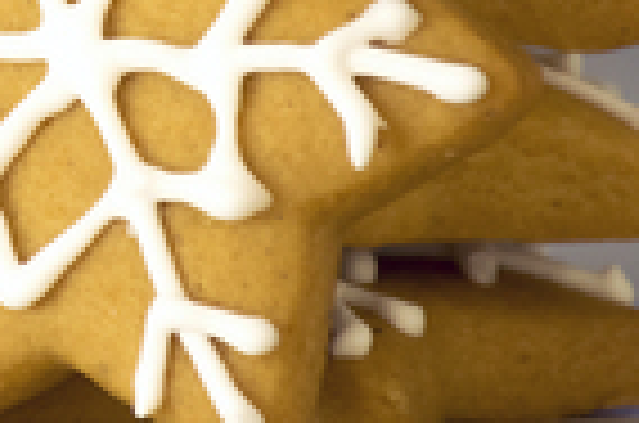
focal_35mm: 812
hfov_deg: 2.5
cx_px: -328
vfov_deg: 1.7
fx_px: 14381
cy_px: -187
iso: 400
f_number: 5.6
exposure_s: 1/80
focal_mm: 130
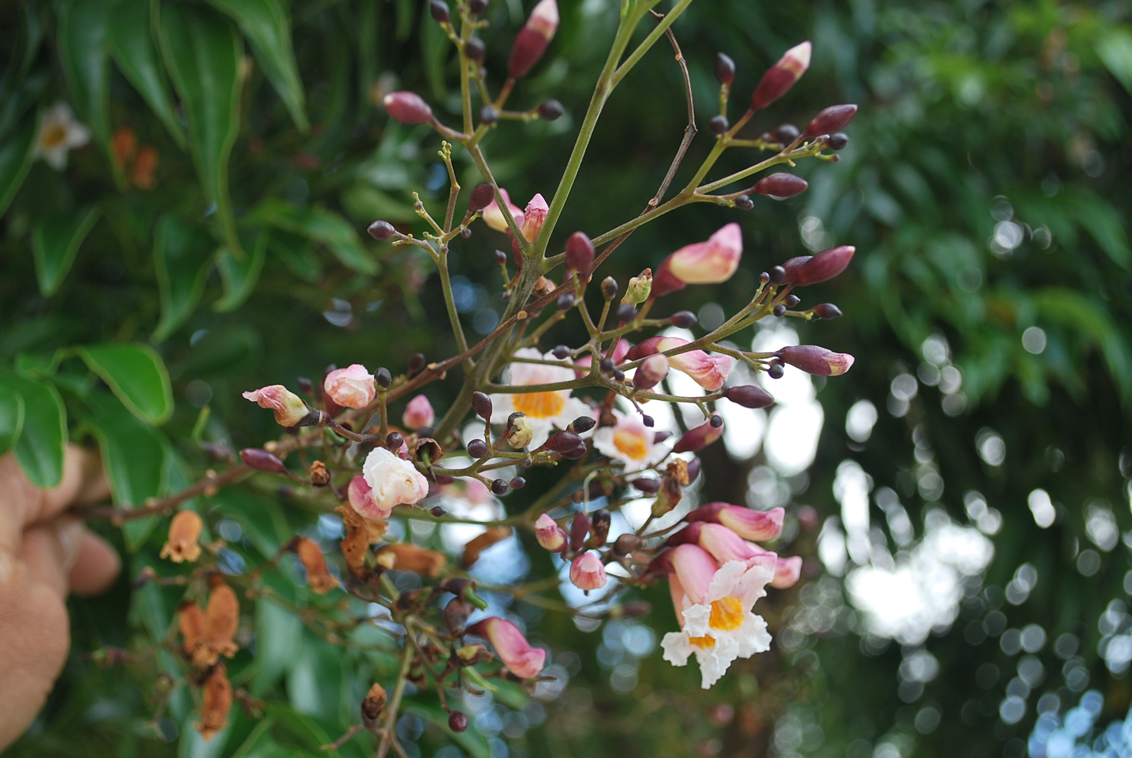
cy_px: 379
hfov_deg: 38.8
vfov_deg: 26.6
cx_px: 566
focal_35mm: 51
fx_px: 1606
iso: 160
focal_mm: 34
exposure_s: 1/125
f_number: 5.6
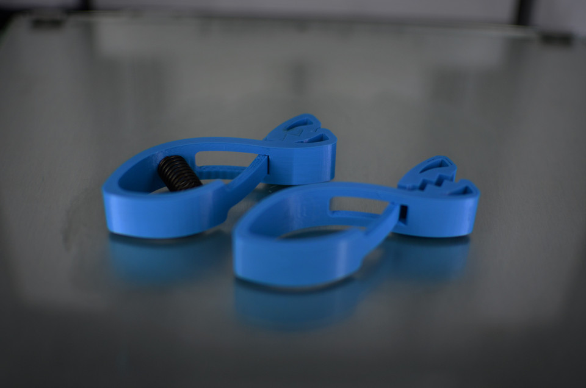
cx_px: 293
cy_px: 194
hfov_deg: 37.9
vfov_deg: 25.6
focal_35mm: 52
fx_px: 853
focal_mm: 35
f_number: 1.8
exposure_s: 1/250
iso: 250
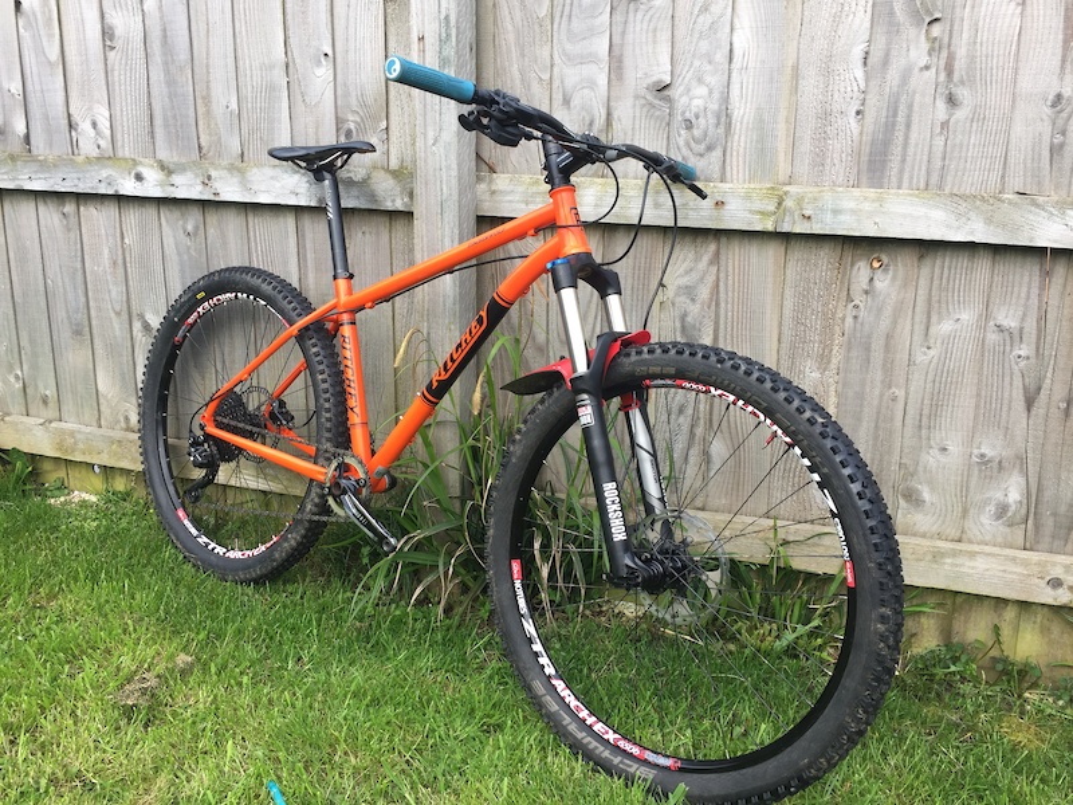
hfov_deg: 61.7
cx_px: 536
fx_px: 899
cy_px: 402
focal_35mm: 29
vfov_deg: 48.2
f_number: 2.2
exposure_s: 1/103
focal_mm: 4.15
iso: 32
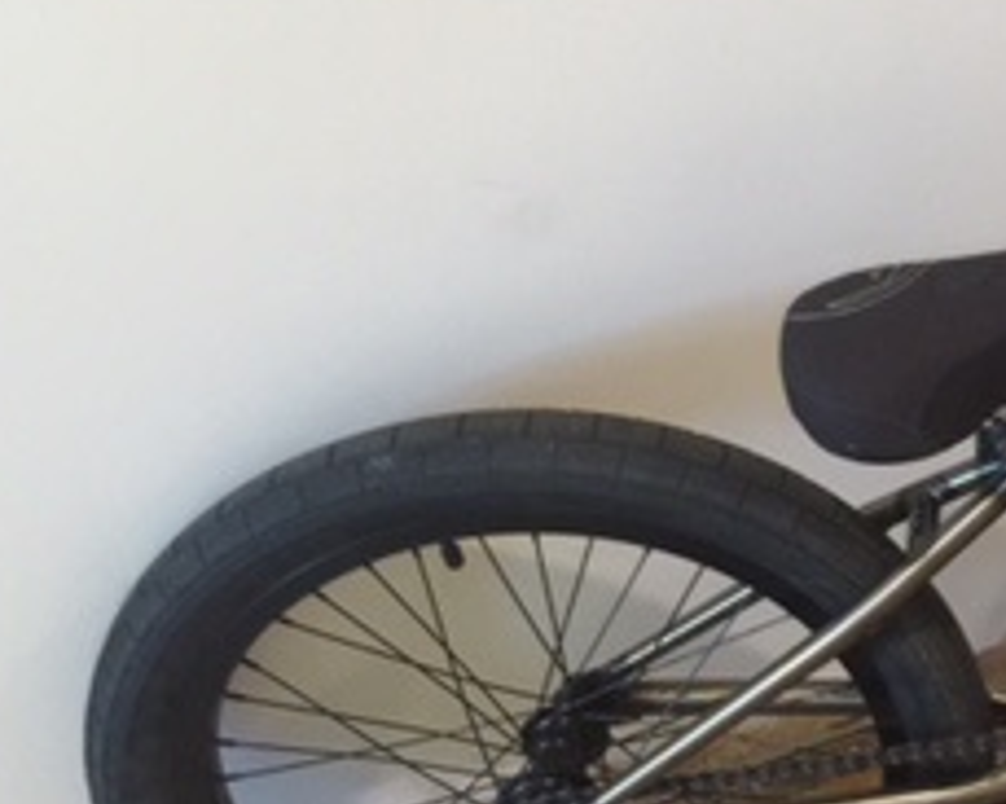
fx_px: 2351
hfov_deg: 21.8
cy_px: 286
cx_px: 1305
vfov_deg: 19.4
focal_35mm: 79
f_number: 2.2
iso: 125
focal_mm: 4.15
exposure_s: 1/15
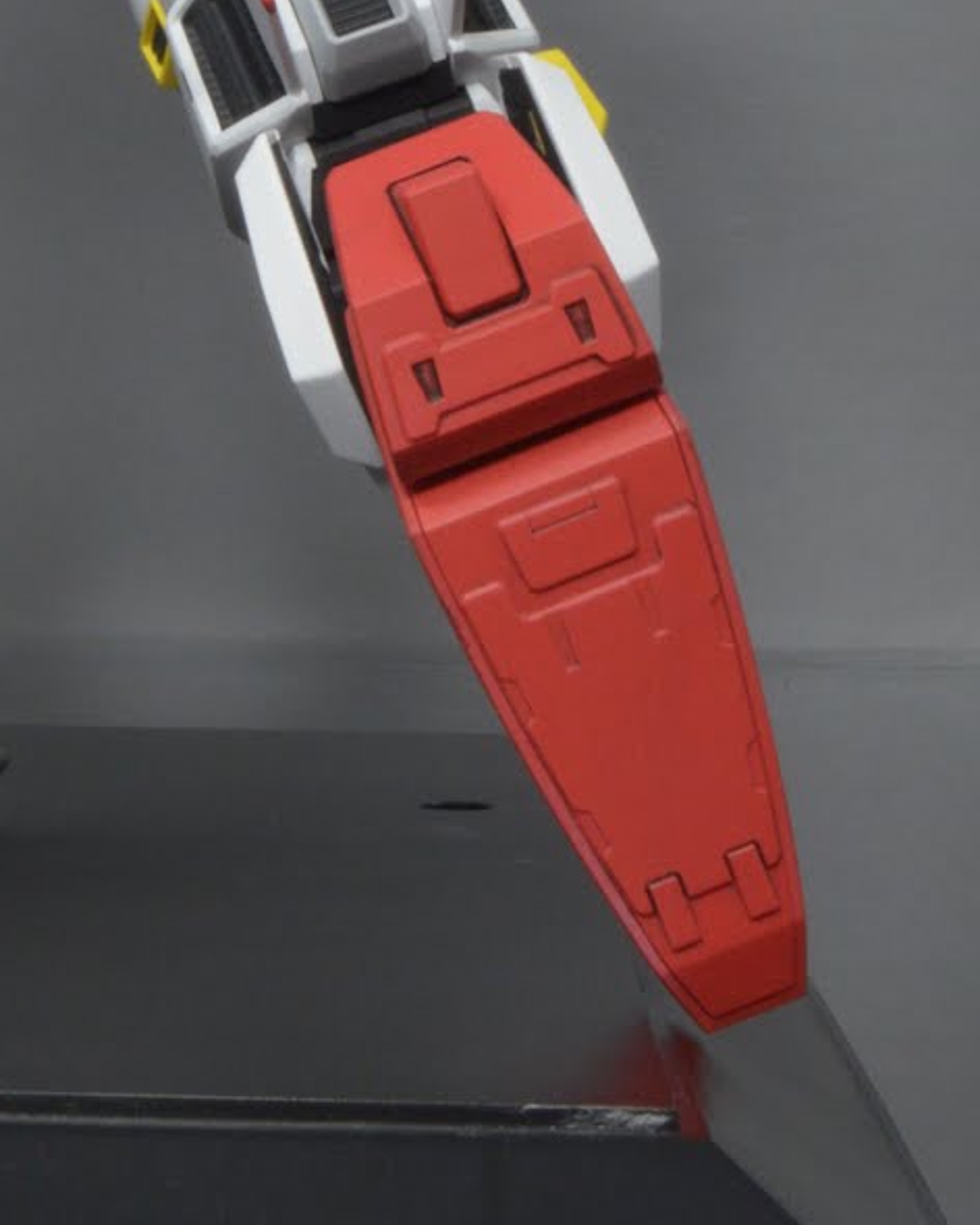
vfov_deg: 14.2
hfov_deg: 11.9
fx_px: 4604
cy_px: -602
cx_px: -197
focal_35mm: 127
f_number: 22
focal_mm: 26
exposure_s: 1/3
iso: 400
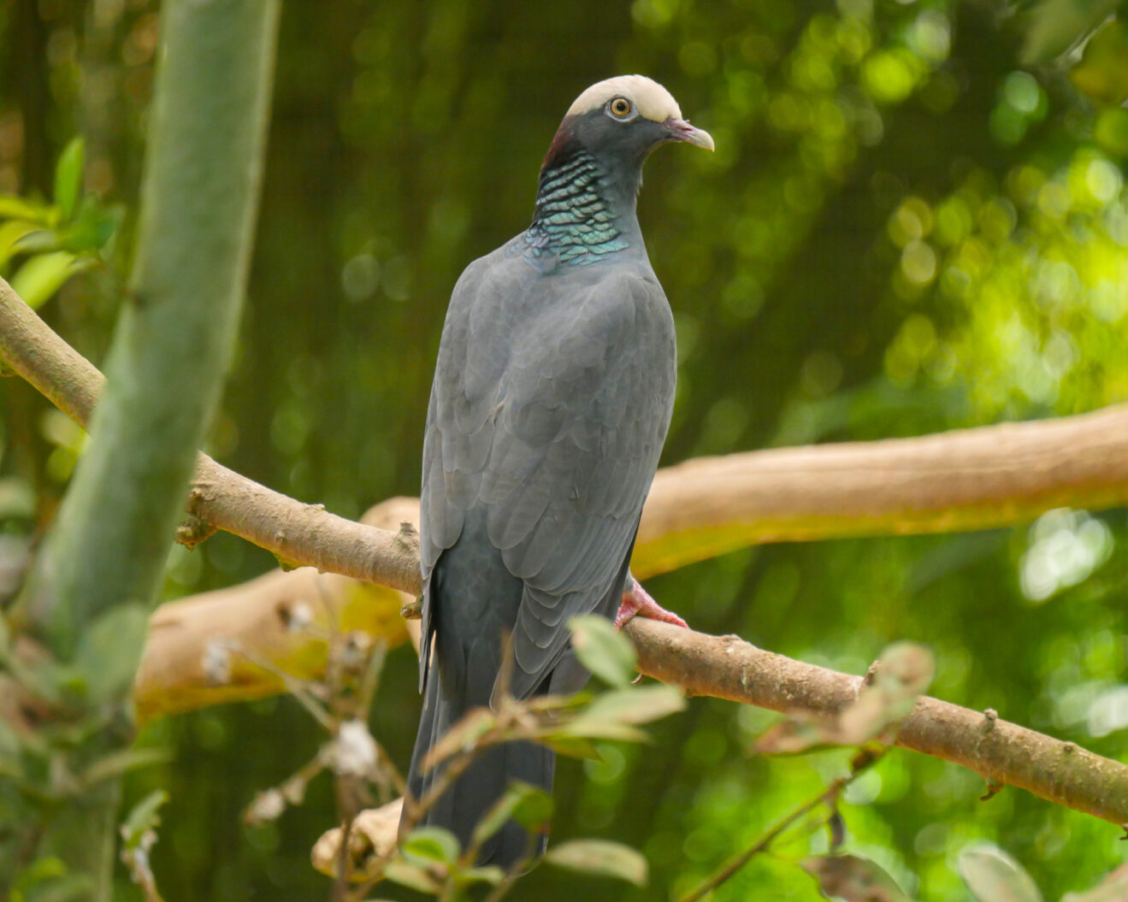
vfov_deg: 4.5
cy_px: 417
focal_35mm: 341
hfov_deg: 5.7
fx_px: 11383
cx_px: 609
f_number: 5.6
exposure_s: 1/320
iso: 2000
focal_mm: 150
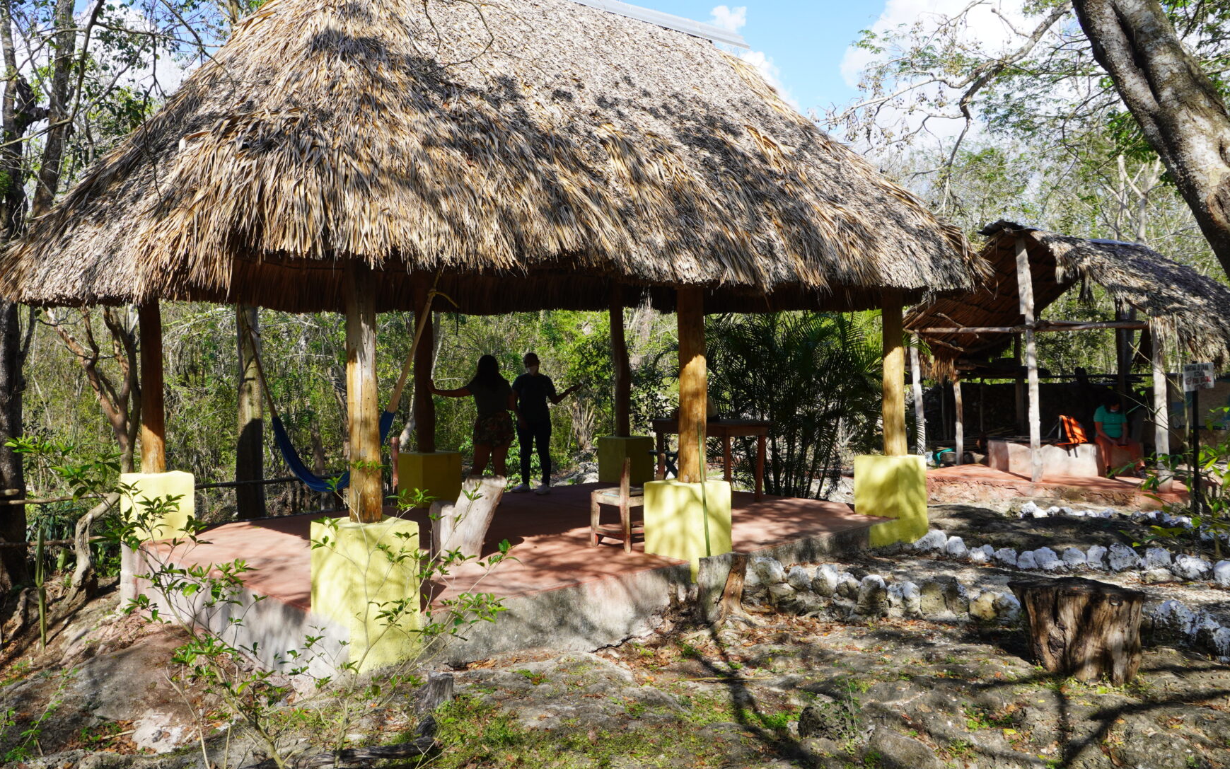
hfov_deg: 61.7
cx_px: 548
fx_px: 1026
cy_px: 319
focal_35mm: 31
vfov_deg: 41.0
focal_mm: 17
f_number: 8
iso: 100
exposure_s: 1/125
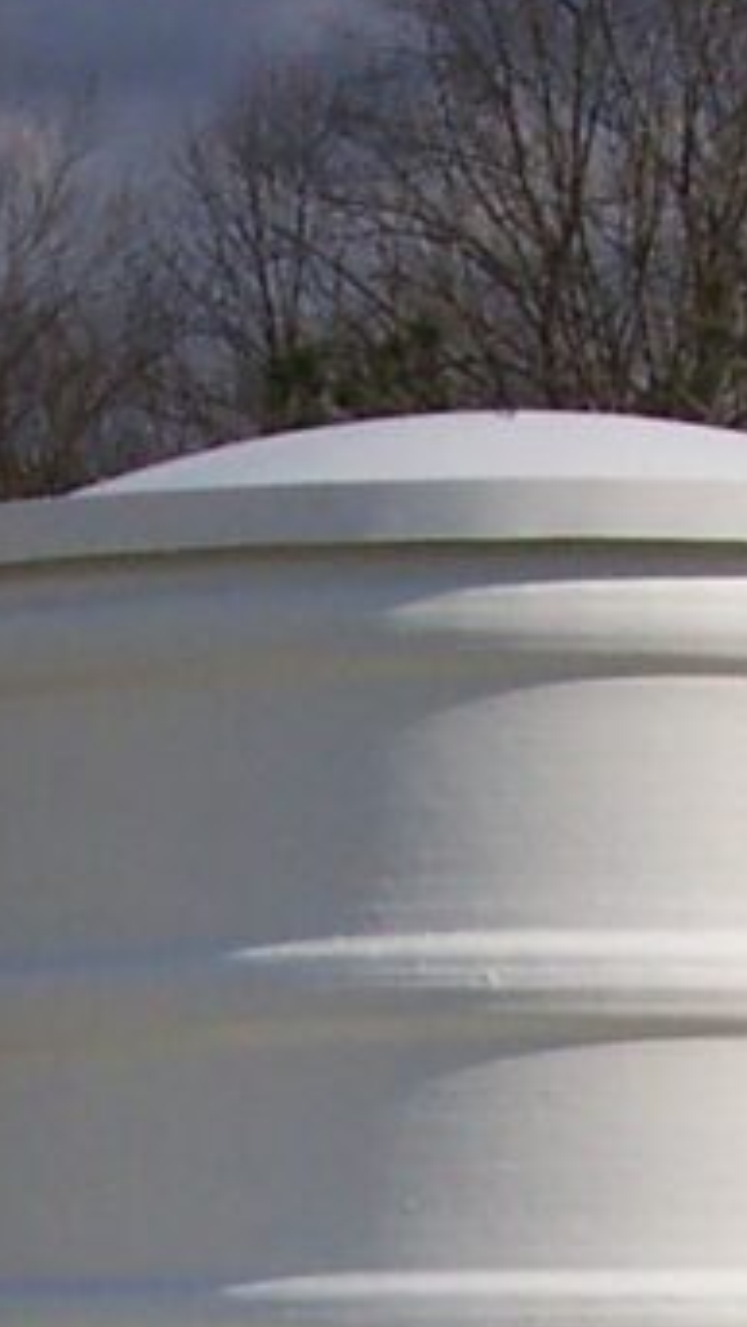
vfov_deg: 11.7
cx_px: 85
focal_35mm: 178
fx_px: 6266
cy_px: 1803
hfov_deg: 6.8
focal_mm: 8
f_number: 4.8
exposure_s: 1/1000
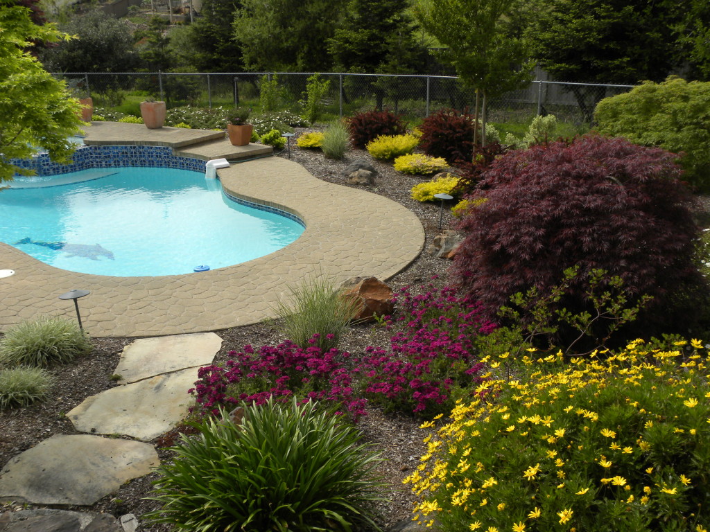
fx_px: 759
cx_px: 355
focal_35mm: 37
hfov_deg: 50.1
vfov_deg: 38.7
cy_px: 266
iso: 64
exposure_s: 1/306
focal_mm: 6.6
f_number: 5
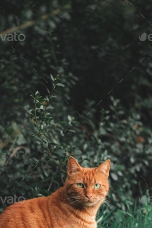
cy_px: 196
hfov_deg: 13.1
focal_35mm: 105
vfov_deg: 19.2
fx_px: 664
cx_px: 81
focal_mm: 50
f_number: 2.2
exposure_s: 1/320
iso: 100
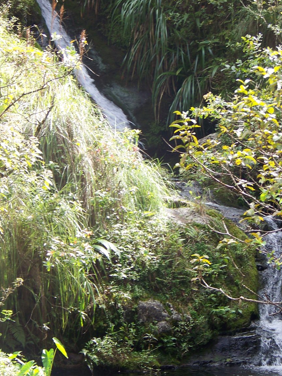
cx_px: 178
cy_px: 172
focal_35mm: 155
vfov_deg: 12.7
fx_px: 1684
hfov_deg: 9.6
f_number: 3.2
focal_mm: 19.3
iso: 64
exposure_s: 1/100
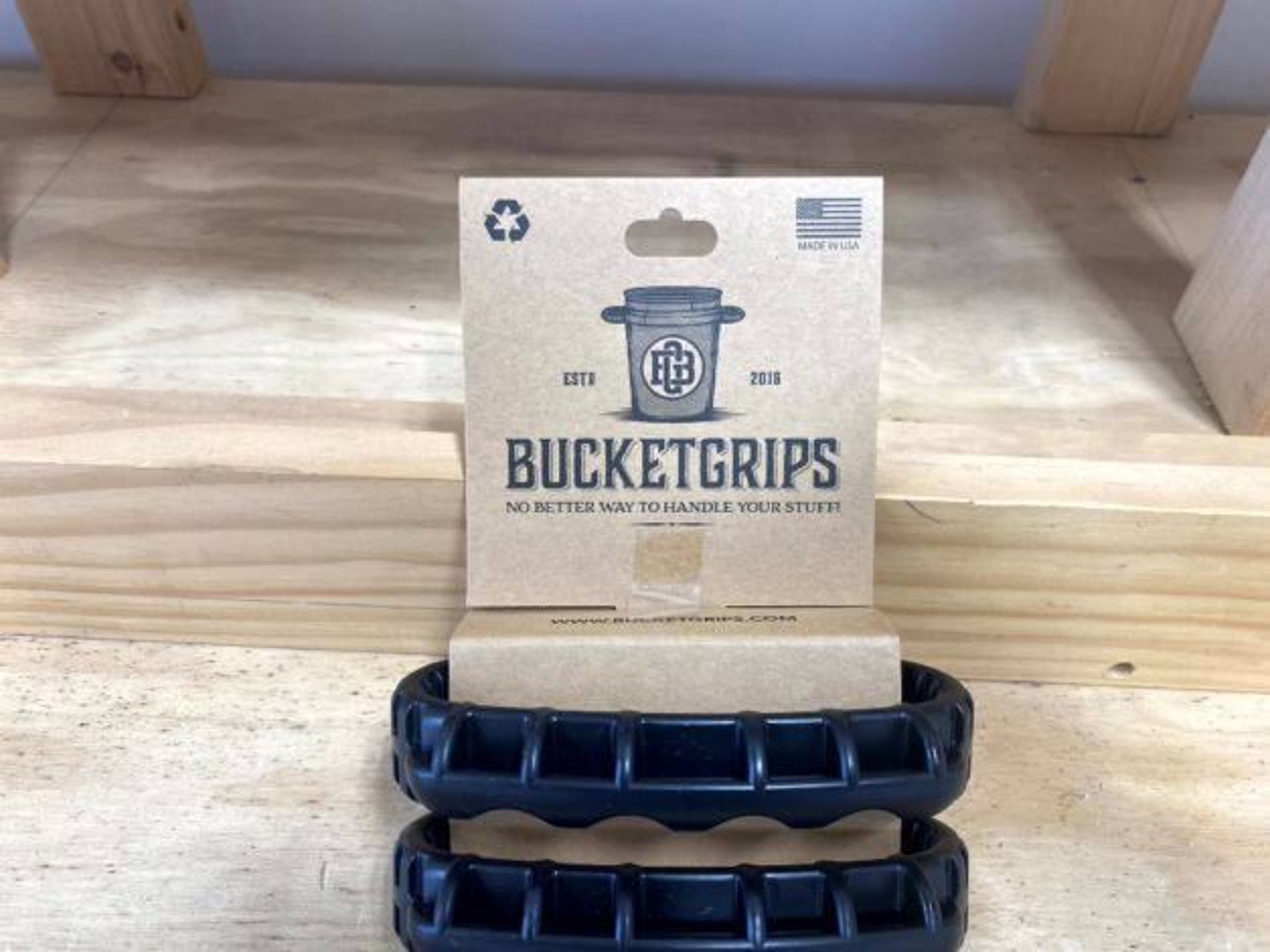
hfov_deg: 67.3
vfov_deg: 53.0
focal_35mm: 26
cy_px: 476
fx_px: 954
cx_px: 635
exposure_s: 1/120
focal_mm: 4.25
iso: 50
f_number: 1.8
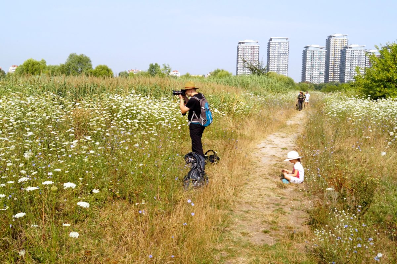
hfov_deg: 53.2
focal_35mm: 36
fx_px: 397
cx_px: 198
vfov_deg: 36.8
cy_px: 132
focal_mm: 24
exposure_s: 1/4000
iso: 800
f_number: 5.6
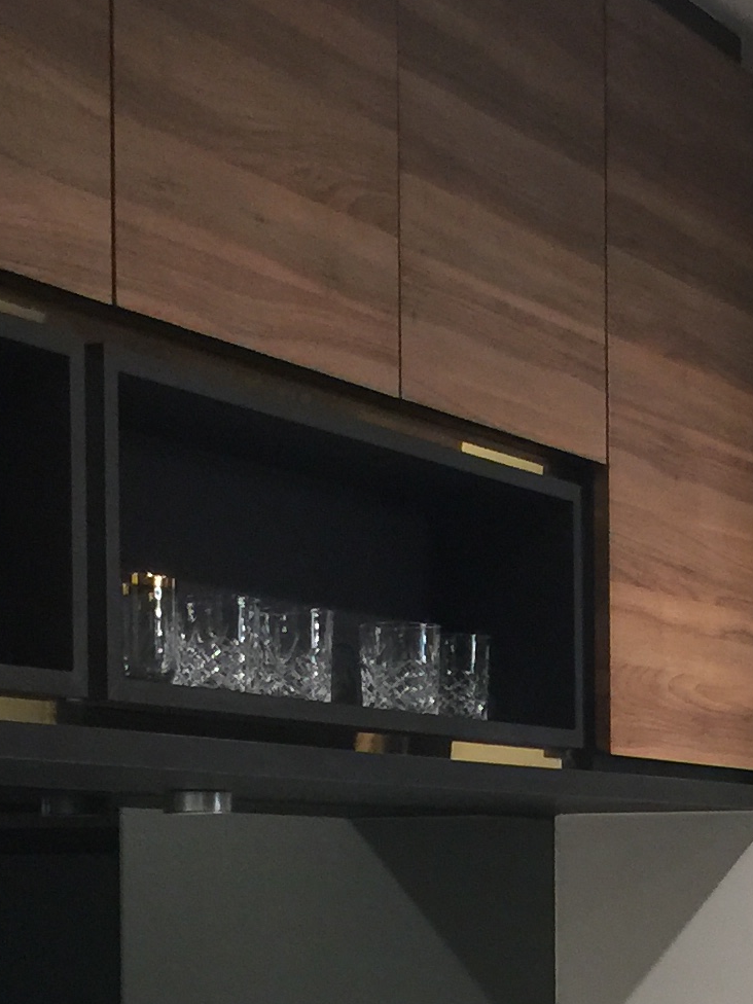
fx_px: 2813
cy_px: 947
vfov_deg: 19.8
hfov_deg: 15.1
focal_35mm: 97
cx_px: 701
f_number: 2.2
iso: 125
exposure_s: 1/17
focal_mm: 4.15
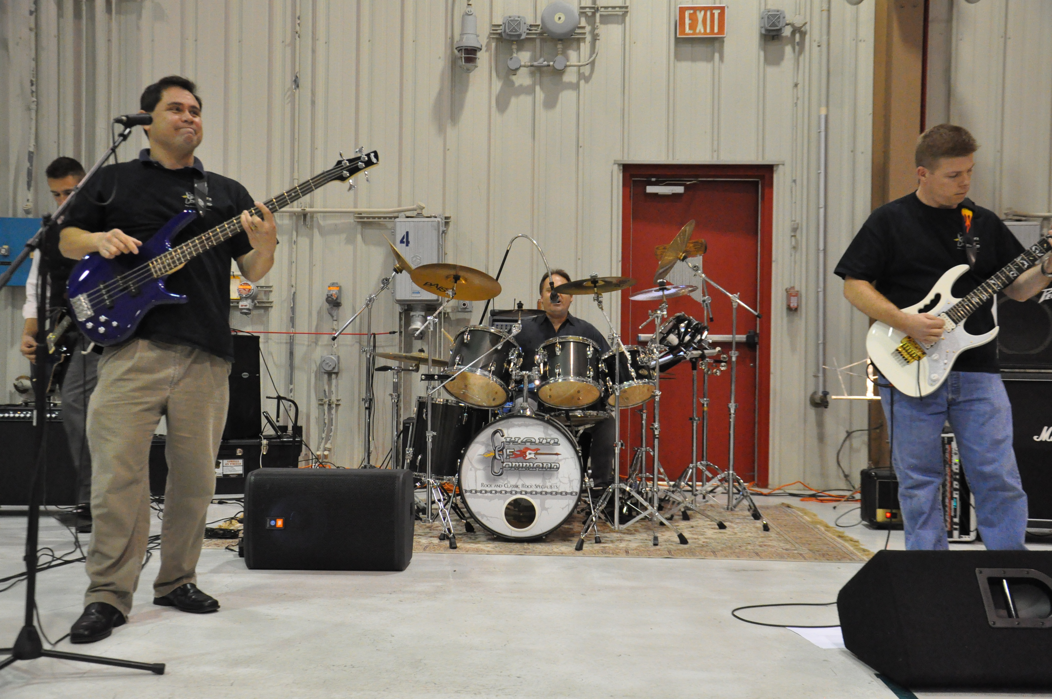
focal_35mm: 39
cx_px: 526
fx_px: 1138
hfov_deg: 49.6
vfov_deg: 34.1
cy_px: 350
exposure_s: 1/100
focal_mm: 26
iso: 3200
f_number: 5
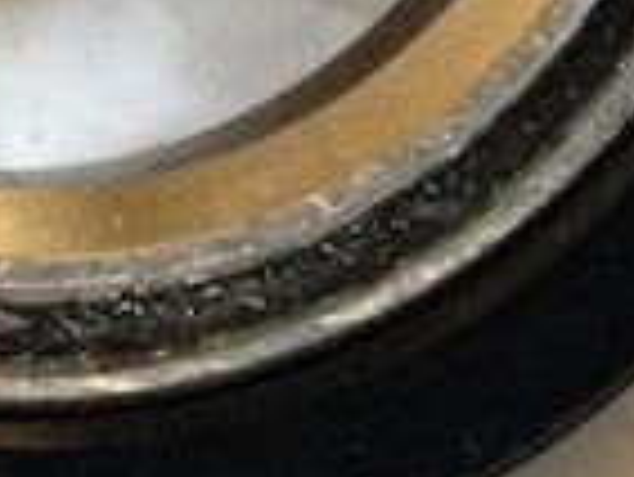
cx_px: 85
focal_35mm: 187
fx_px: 3428
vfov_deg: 7.7
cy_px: -423
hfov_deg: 10.5
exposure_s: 1/15
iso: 500
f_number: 2.4
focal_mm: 4.12
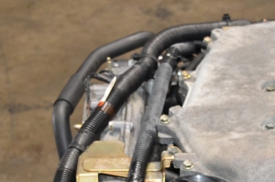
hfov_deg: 16.8
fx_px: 899
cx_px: 313
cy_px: 284
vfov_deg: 11.1
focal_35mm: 118
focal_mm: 24
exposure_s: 1/60
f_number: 3.8
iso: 800
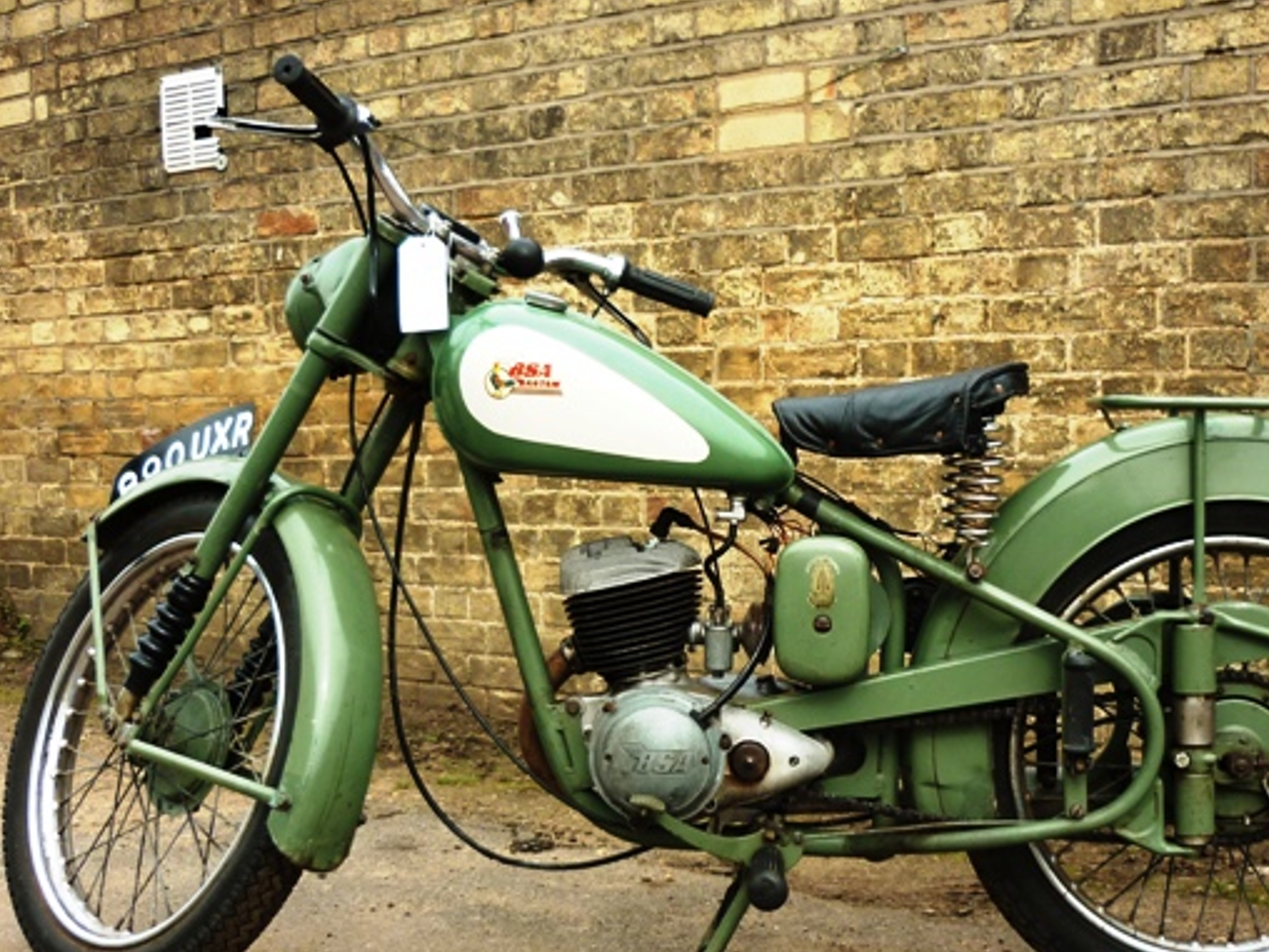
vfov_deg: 28.0
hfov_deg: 36.6
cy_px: 582
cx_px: 779
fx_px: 1906
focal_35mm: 52
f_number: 2.8
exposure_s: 1/320
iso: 80
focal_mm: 5.5
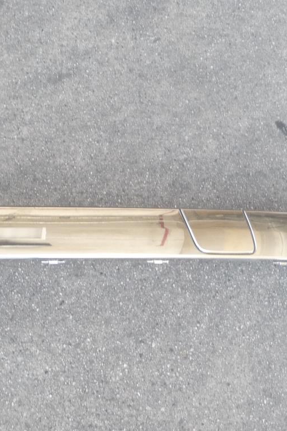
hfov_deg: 19.4
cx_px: 115
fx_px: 837
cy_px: 217
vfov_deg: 28.8
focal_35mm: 70
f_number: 3.4
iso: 100
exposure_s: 1/40
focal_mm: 5
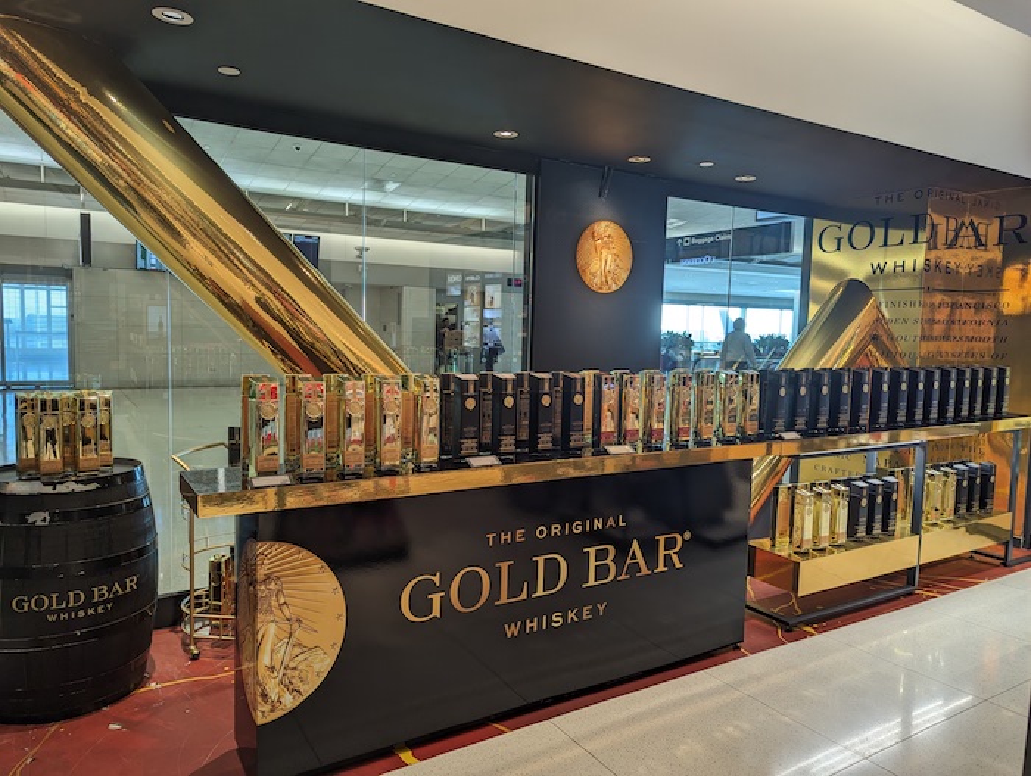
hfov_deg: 71.5
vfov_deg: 56.9
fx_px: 716
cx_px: 516
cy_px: 388
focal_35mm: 24
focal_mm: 6.81
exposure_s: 1/85
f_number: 1.85
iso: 42
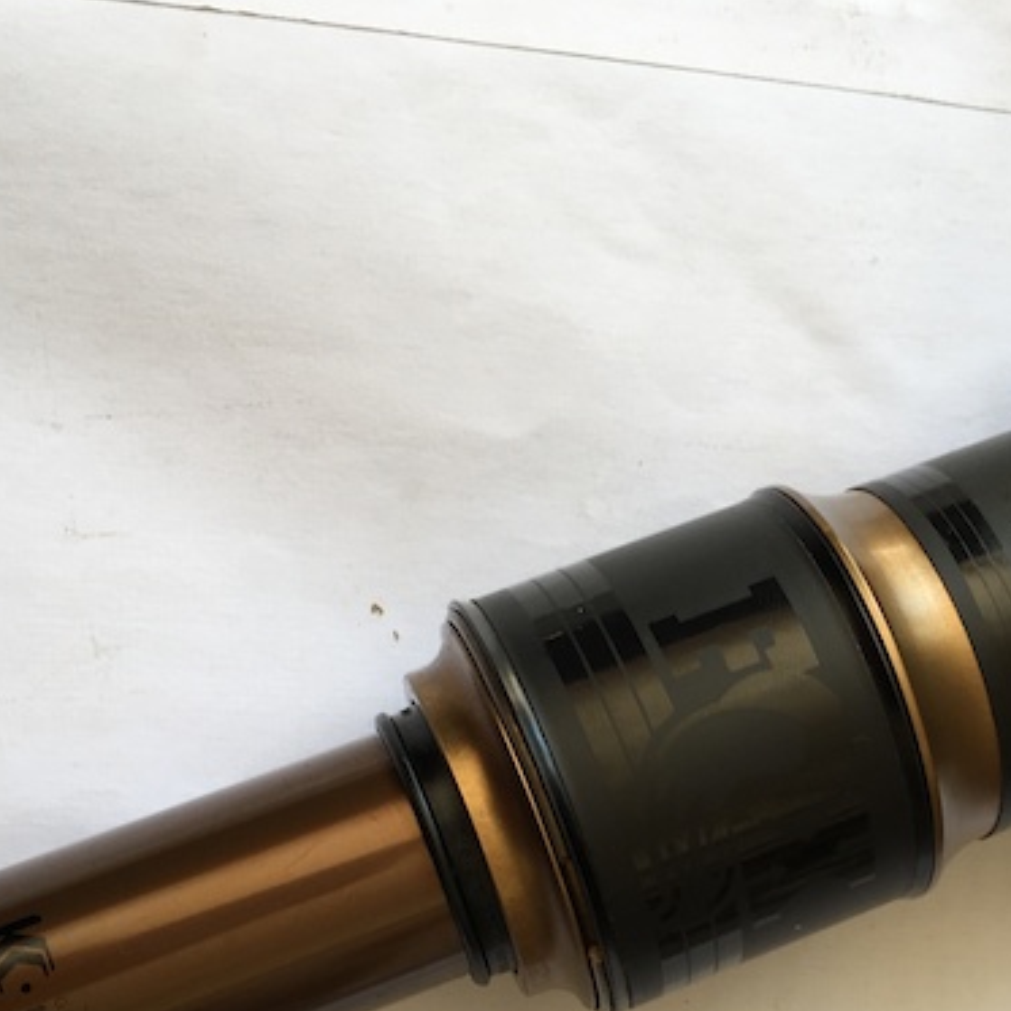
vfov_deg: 30.4
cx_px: 680
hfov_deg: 30.8
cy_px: 791
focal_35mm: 55
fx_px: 1817
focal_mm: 4.15
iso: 25
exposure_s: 1/50
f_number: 2.2
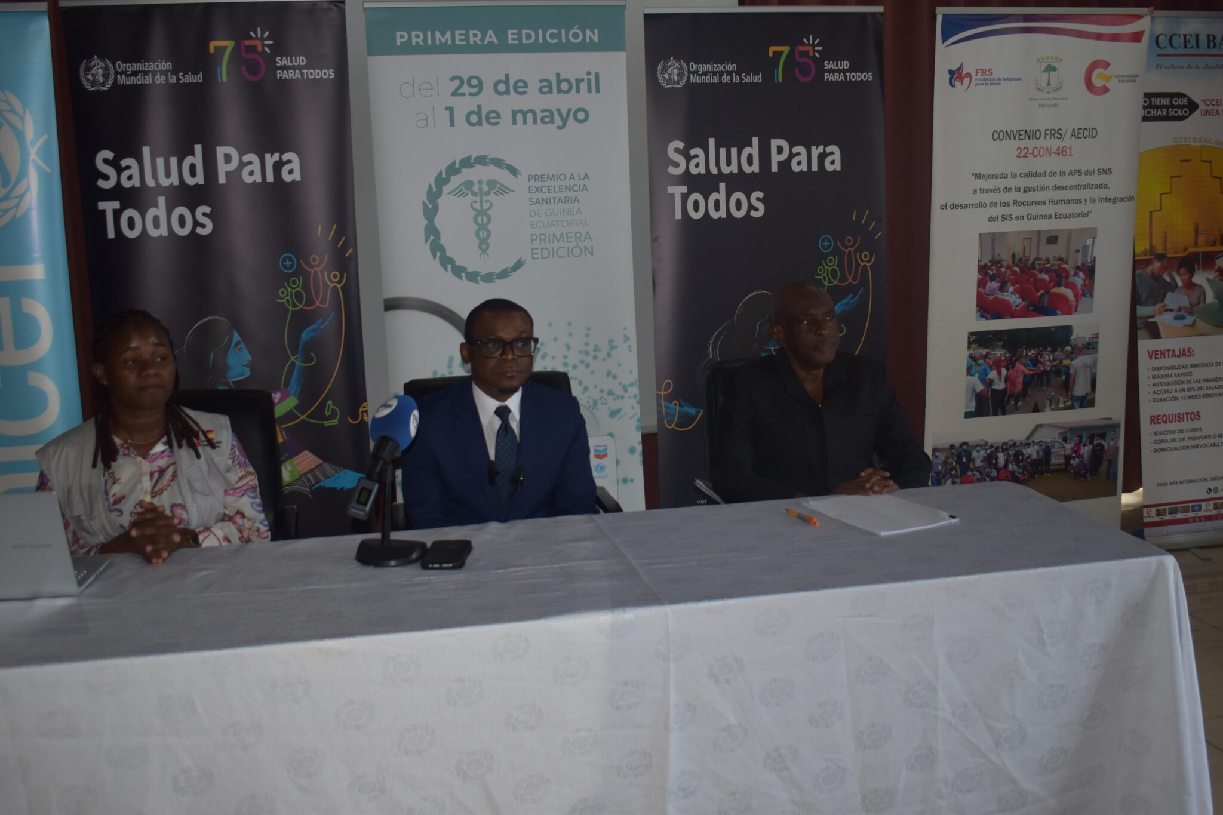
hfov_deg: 51.3
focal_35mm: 38
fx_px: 1274
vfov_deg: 35.5
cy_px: 408
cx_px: 612
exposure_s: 1/60
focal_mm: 25
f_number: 4
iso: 640
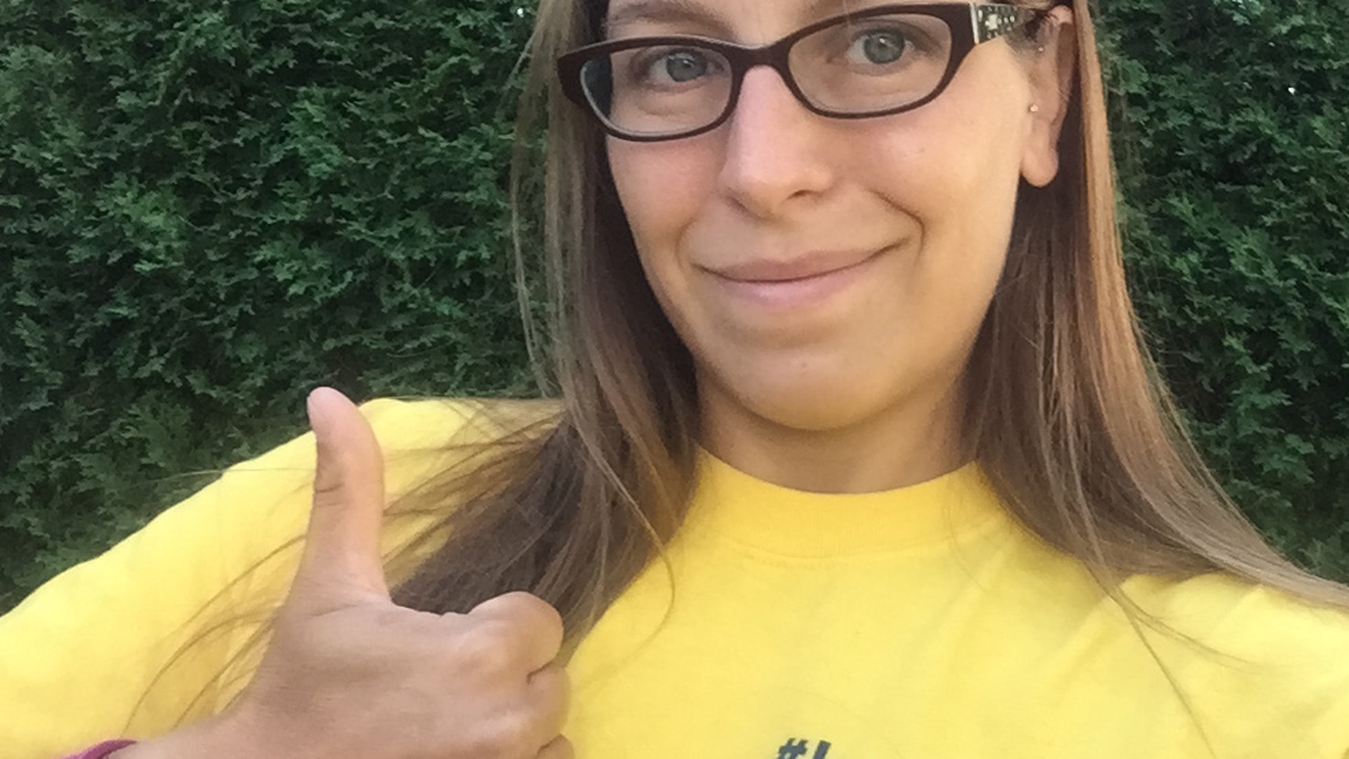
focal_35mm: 44
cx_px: 790
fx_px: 1574
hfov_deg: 46.2
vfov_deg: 27.1
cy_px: 379
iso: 50
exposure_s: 1/120
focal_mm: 2.65
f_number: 2.2
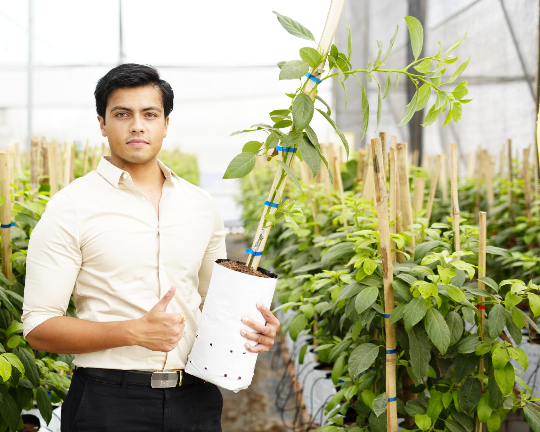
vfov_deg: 26.7
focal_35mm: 57
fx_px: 911
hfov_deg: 32.9
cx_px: 222
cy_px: 216
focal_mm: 50
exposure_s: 1/320
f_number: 2.5
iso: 400
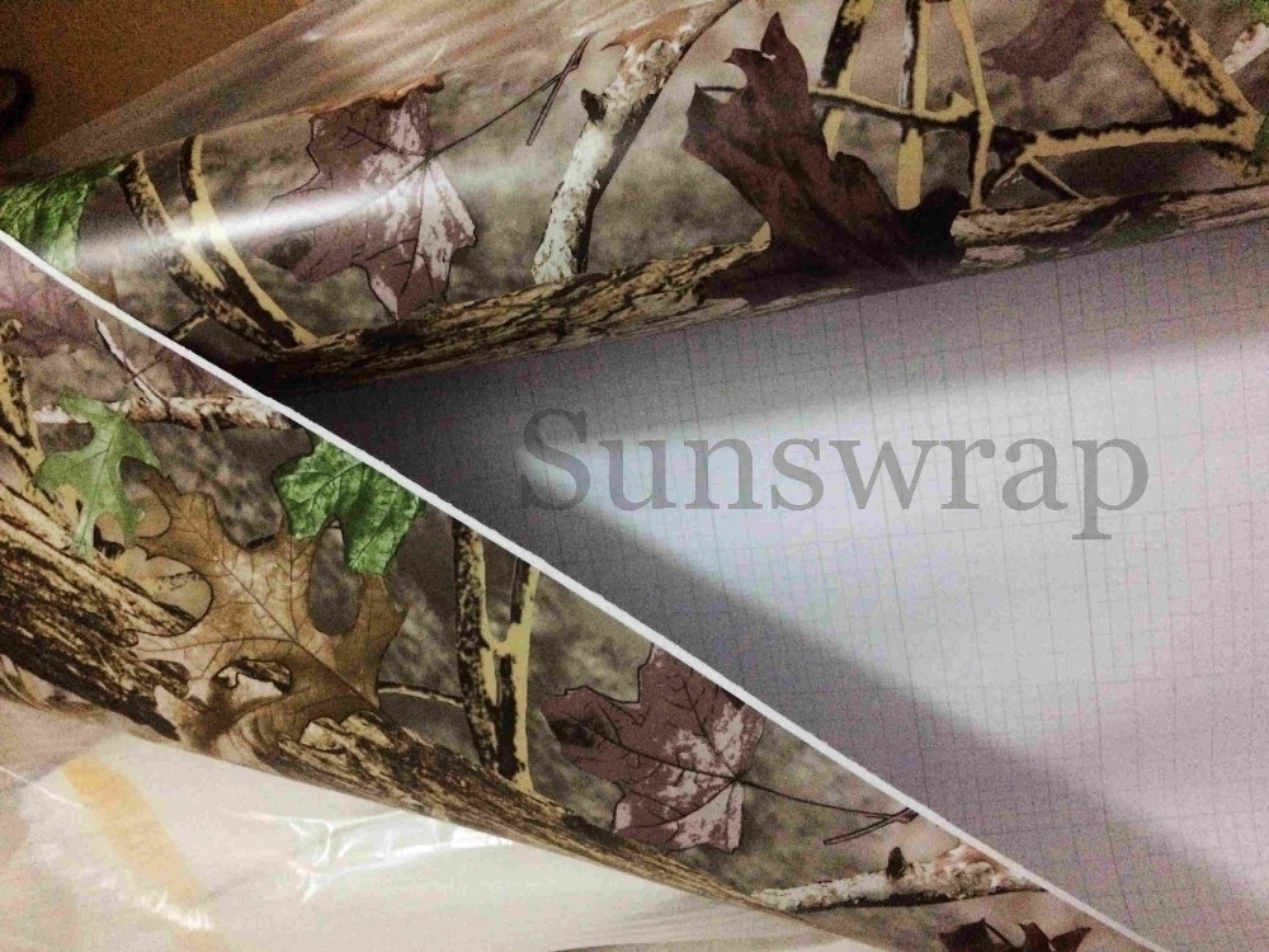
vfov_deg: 48.2
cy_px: 476
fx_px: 1063
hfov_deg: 61.7
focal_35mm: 29
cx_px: 634
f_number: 2.2
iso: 500
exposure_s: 1/17
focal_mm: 4.15
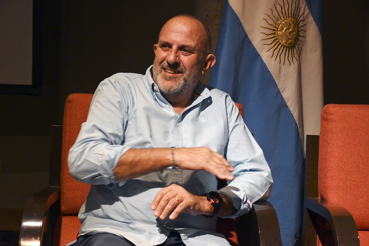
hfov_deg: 26.0
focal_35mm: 78
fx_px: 799
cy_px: 123
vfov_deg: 17.5
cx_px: 184
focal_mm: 52
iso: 2200
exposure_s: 1/125
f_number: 4.8
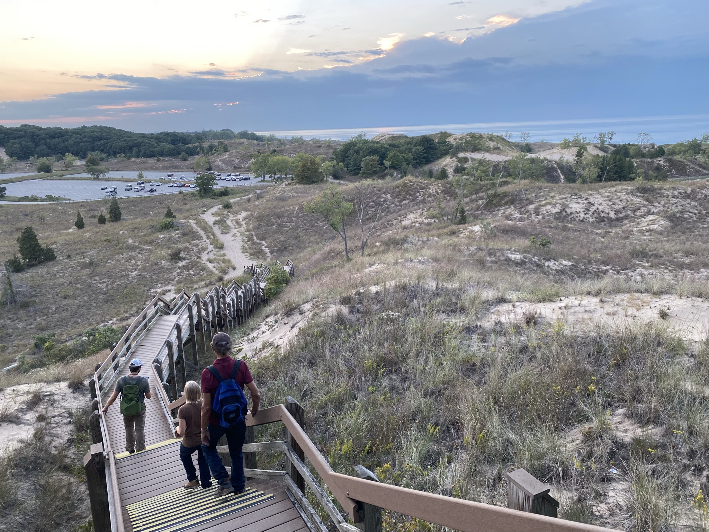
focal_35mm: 26
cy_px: 266
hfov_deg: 67.3
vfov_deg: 53.1
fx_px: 533
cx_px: 354
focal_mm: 4.25
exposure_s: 1/121
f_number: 1.8
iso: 80
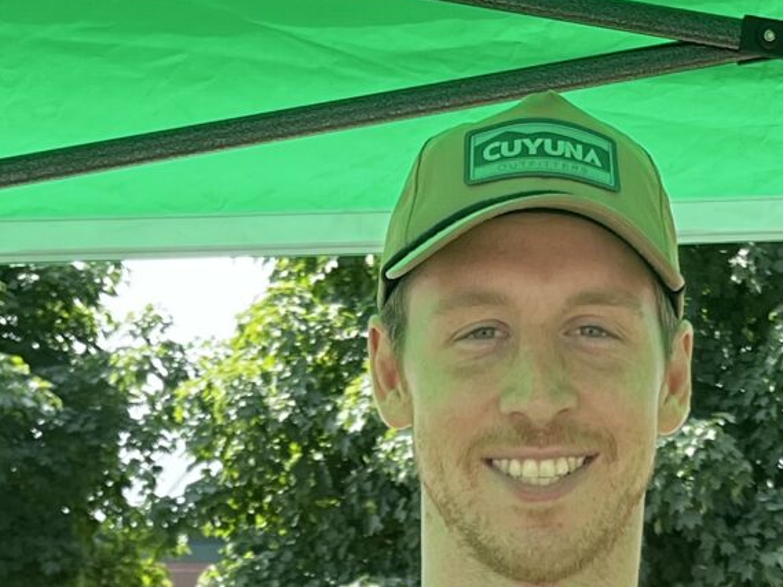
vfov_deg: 11.7
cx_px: 549
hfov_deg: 16.8
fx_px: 2647
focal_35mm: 117
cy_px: 1042
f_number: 1.6
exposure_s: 1/705
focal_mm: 5.1
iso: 50
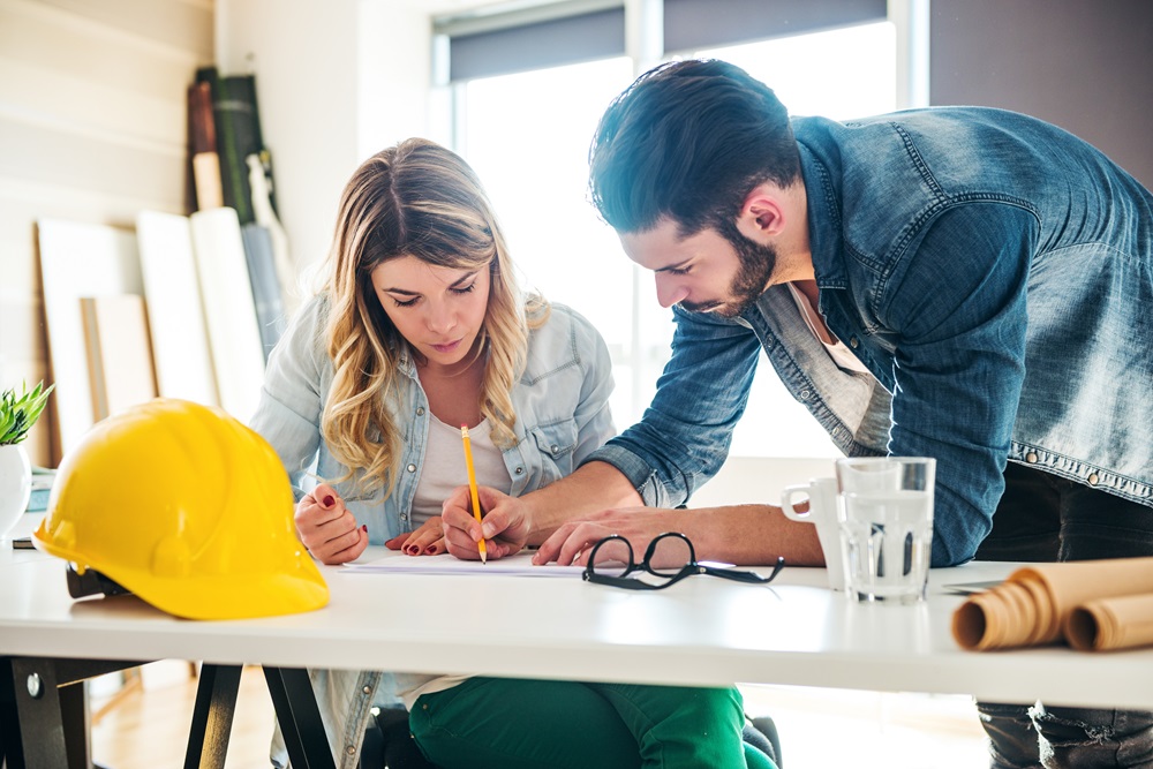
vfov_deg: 23.4
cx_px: 576
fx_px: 1858
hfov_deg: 34.5
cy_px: 384
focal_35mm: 58
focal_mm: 58
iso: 400
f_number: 3.5
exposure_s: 1/100
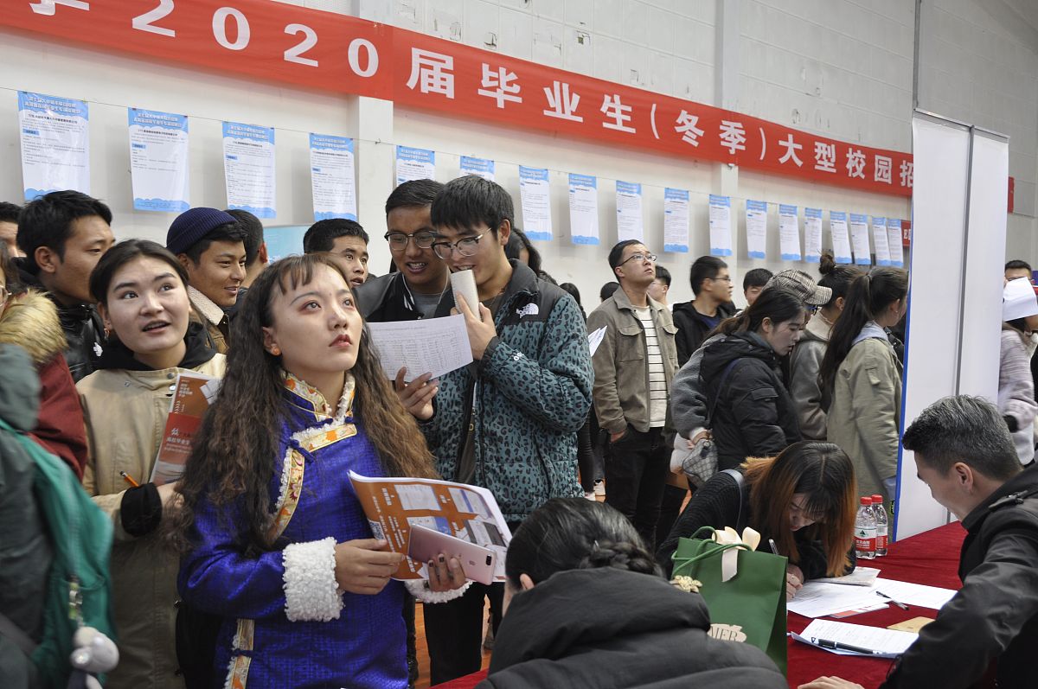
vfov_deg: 34.1
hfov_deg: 49.6
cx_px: 519
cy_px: 344
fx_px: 1123
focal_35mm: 39
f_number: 5.6
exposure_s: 1/30
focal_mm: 26
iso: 360
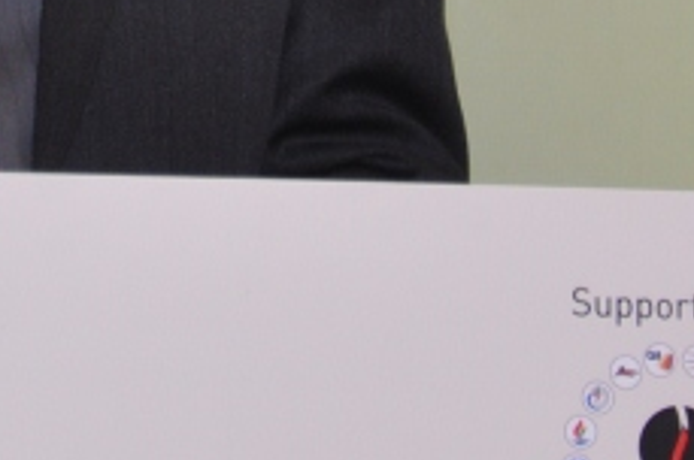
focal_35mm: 618
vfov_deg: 2.2
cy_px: -472
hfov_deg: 3.3
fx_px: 11897
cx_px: -15
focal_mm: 92
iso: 500
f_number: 5.6
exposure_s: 1/60
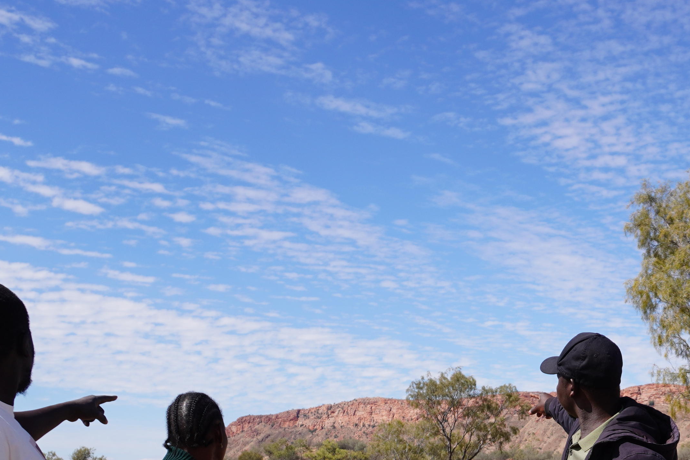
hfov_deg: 34.4
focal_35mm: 56
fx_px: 1073
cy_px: 525
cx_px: 565
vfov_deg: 22.6
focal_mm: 16
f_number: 5
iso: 100
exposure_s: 1/800
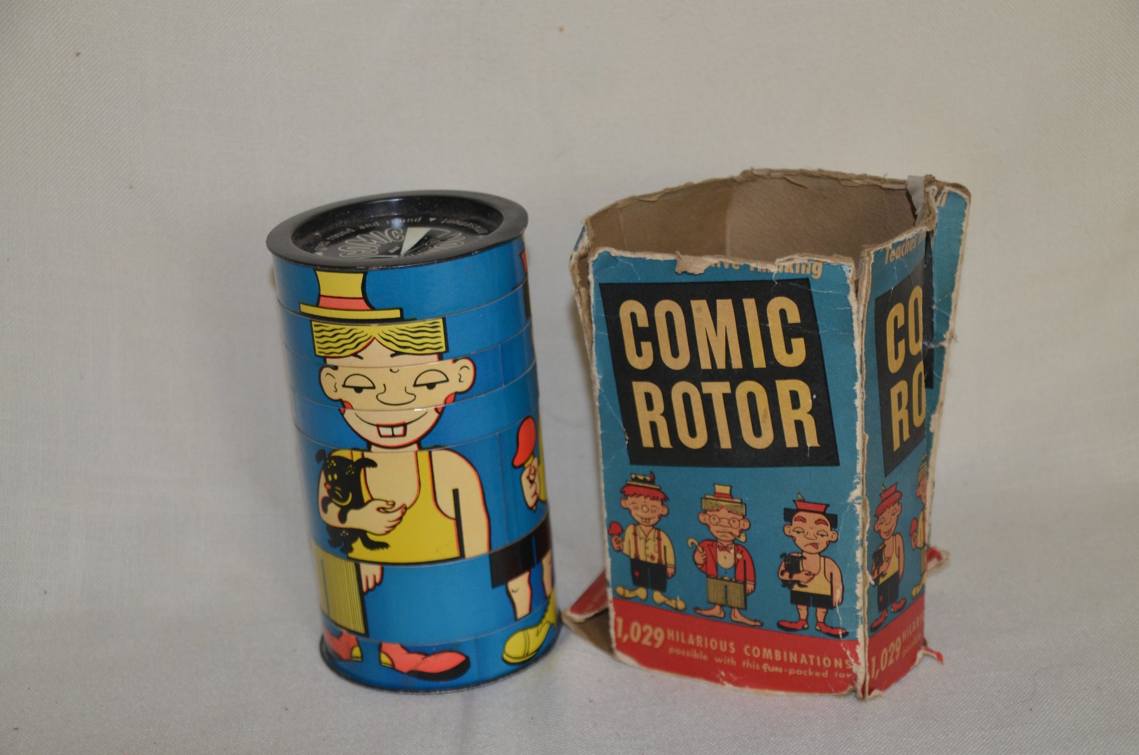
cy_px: 378
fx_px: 1989
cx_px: 570
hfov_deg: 32.0
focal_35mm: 63
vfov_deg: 21.5
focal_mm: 42
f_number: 4.8
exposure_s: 1/60
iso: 400
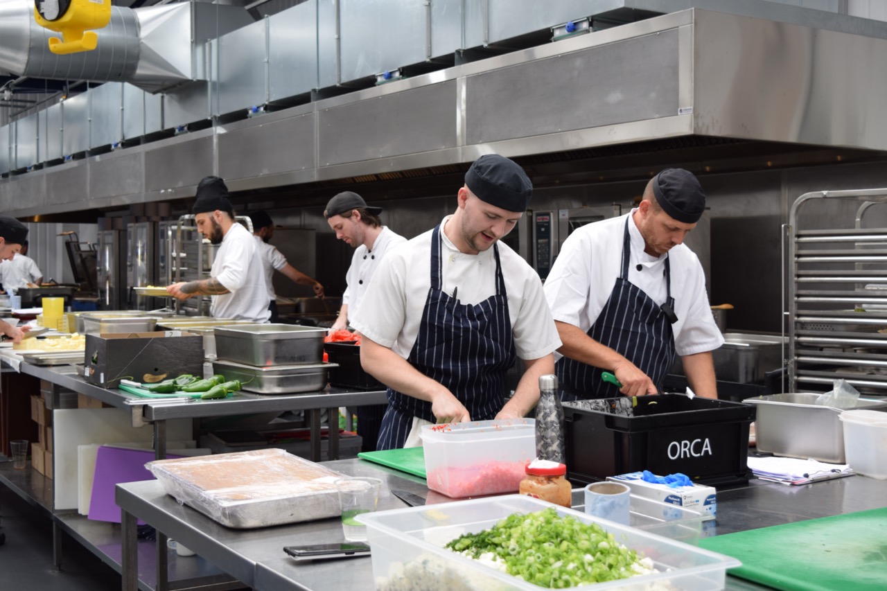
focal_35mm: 51
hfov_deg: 38.9
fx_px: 1256
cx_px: 444
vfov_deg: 26.5
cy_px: 296
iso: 400
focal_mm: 34
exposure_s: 1/125
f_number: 5.6
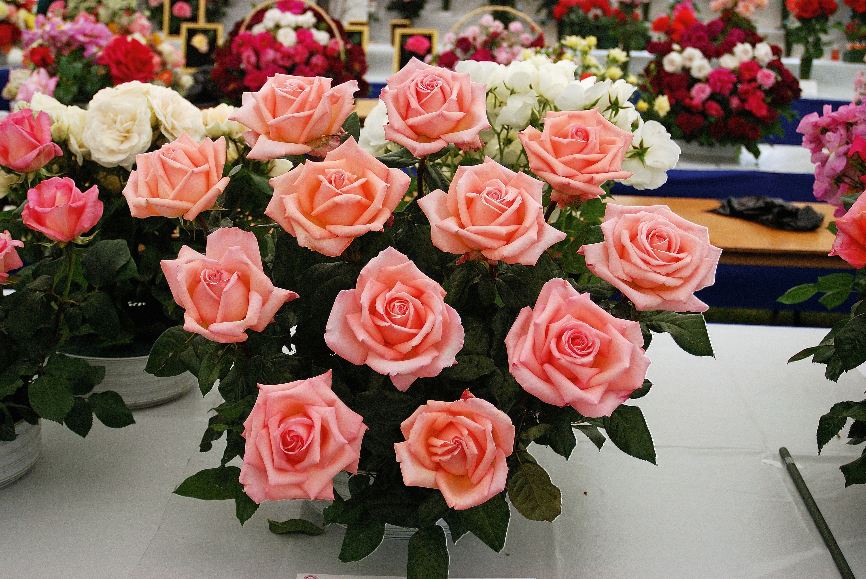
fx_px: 1264
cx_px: 433
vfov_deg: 25.8
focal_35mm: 52
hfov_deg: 37.8
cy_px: 290
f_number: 4.5
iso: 220
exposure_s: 1/60
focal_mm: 35
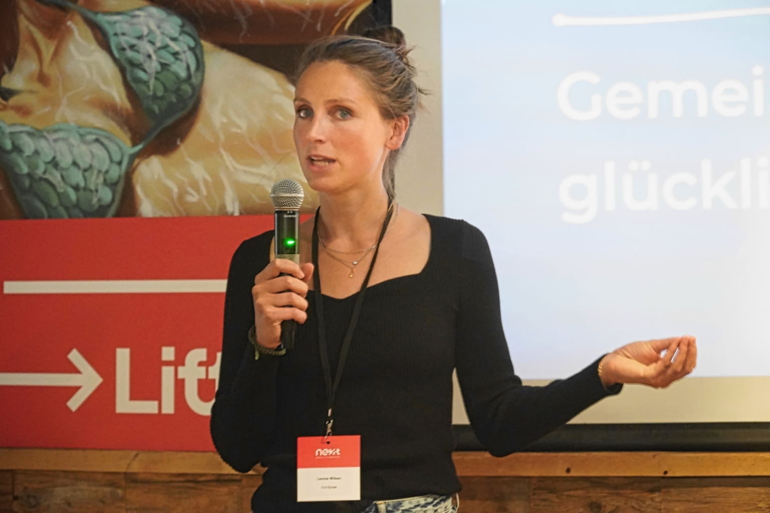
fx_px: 2374
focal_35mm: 111
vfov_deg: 12.3
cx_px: 385
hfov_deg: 18.4
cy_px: 256
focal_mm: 74
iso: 4000
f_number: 4
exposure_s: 1/13
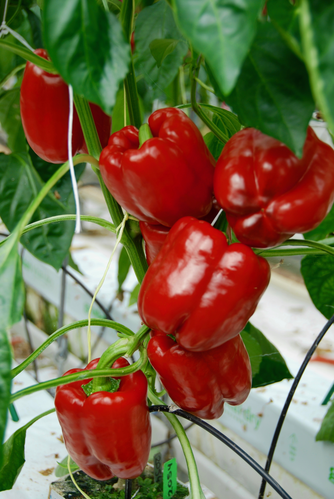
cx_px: 167
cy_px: 250
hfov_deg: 19.8
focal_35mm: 69
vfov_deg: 29.2
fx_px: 957
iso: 110
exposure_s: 1/60
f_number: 4.8
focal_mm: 46
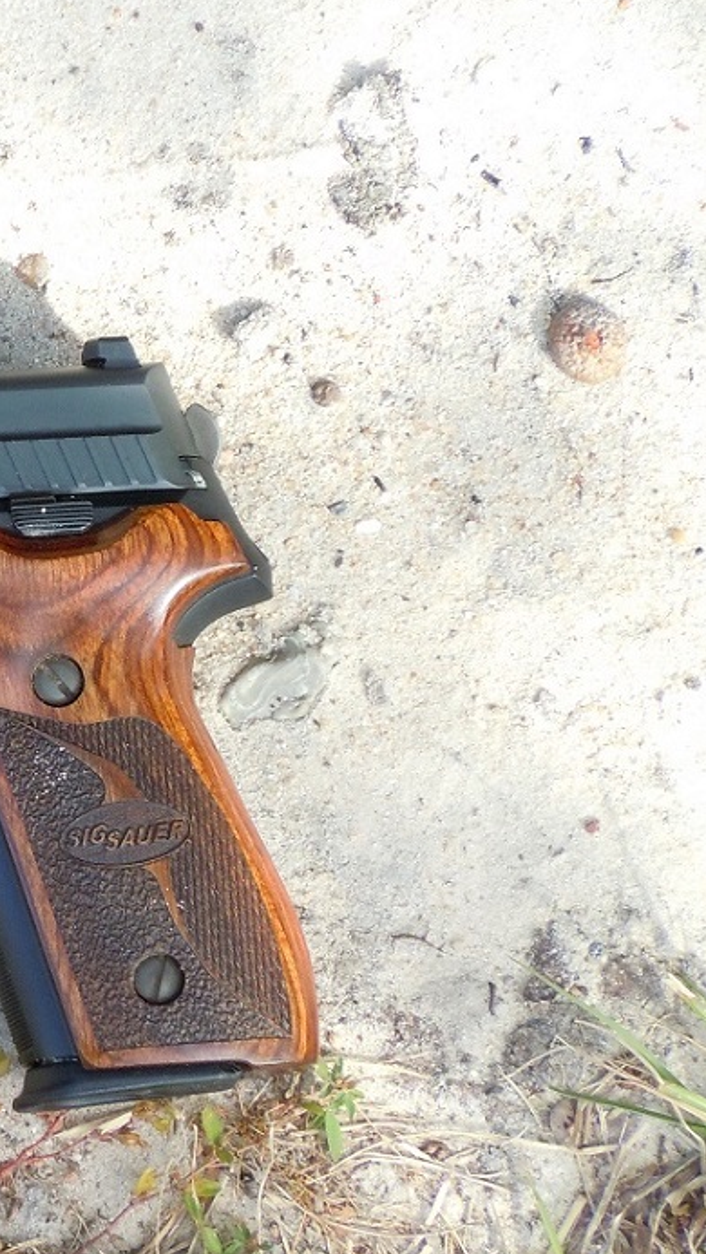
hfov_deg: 4.6
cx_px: -170
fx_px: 8683
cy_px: 613
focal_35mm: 261
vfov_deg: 8.3
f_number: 5.5
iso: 320
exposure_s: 1/160
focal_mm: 29.8
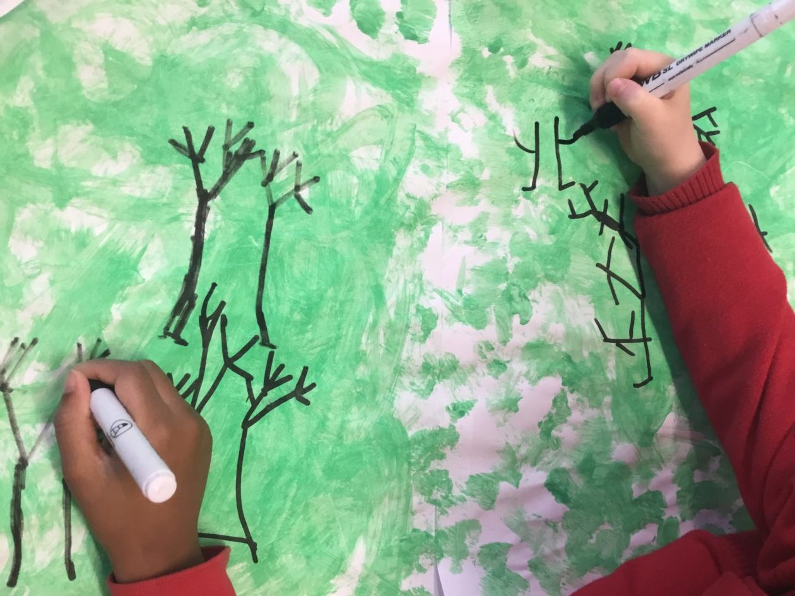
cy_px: 298
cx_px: 398
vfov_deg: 45.4
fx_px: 712
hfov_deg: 58.4
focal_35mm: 31
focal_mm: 3.3
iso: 80
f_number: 2.4
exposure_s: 1/33
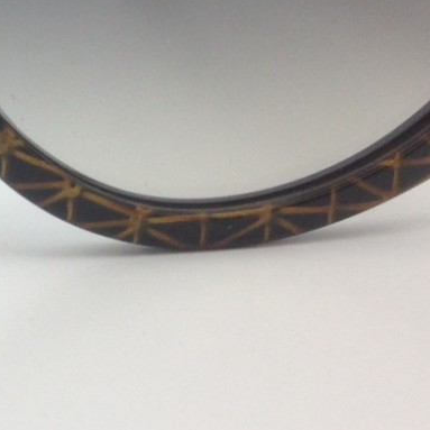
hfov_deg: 13.5
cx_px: -208
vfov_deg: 14.1
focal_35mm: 122
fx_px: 1715
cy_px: -2
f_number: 2.4
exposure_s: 1/120
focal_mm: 4.12
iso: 64
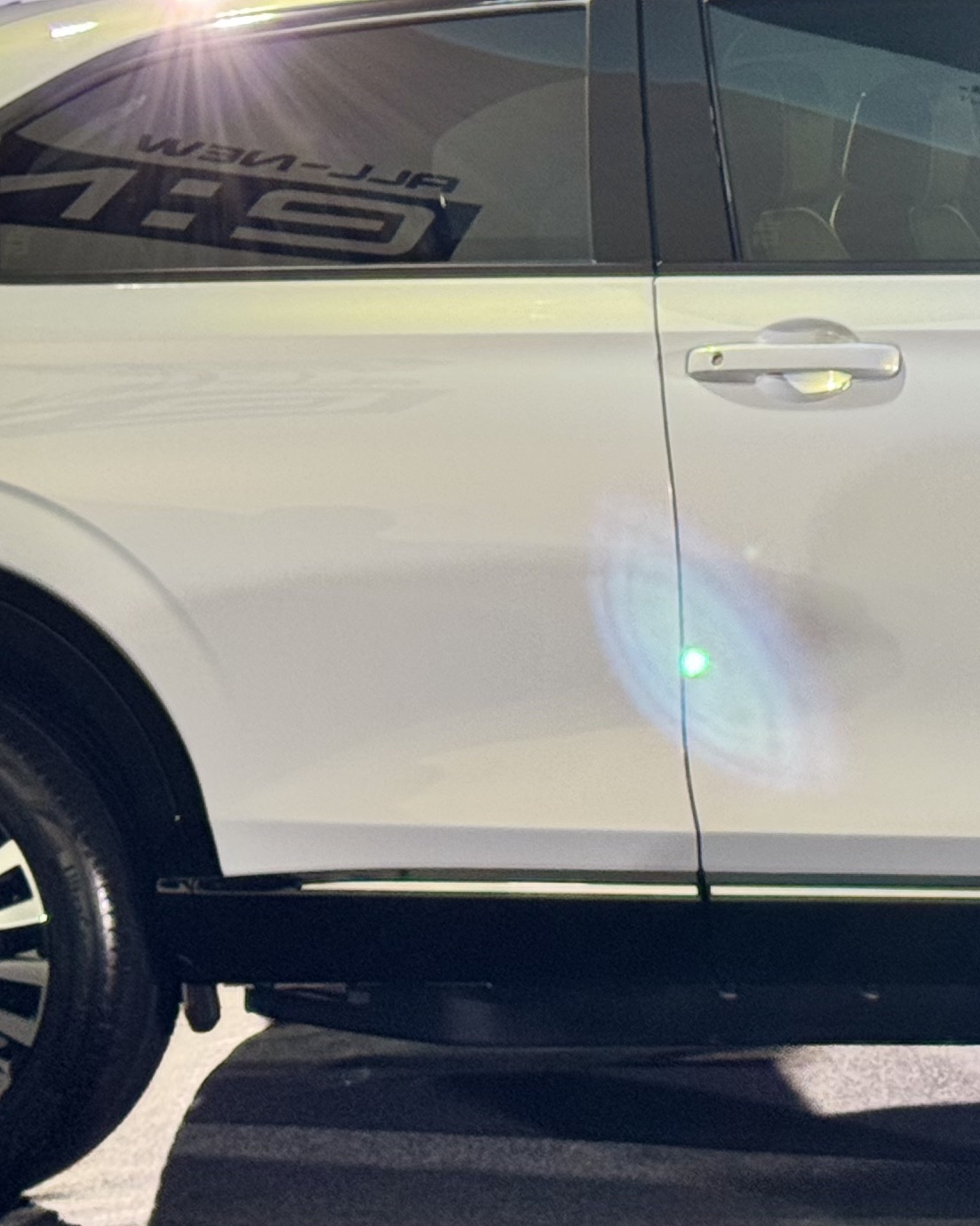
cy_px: 274
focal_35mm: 137
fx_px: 4968
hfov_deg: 11.1
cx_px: 1151
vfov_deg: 14.0
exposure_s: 1/83
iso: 50
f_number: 1.78
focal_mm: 6.76
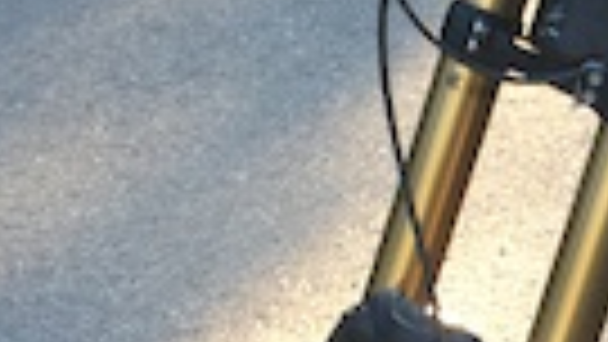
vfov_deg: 6.4
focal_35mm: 187
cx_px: 1090
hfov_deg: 10.8
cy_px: 504
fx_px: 3015
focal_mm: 4.15
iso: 40
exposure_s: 1/120
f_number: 2.2
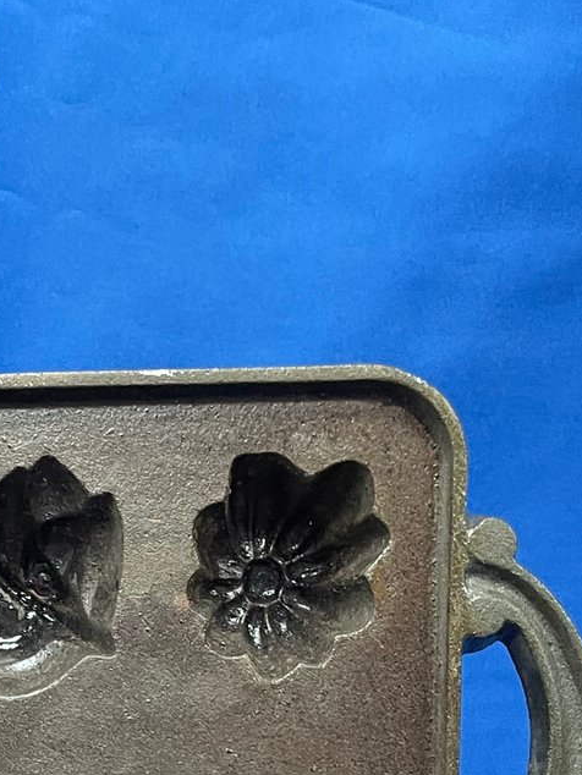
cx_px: -116
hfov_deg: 17.2
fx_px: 1837
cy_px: 1198
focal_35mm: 82
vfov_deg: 20.1
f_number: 1.6
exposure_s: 1/60
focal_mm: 4.2
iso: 200
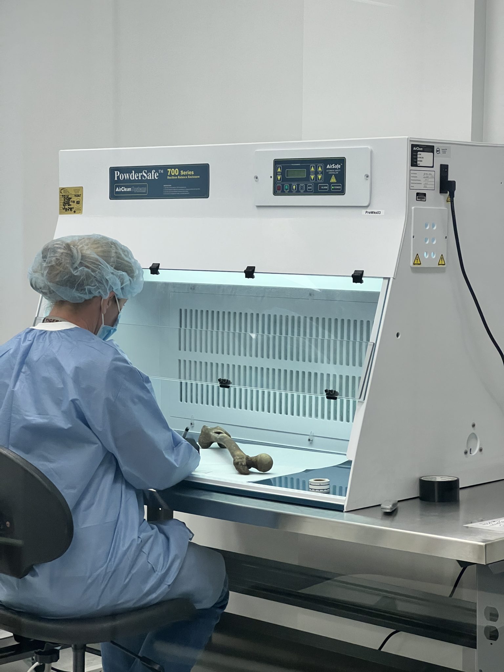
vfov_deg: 25.3
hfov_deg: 19.1
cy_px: 336
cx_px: 252
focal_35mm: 77
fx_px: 1495
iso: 200
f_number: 2.8
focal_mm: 9
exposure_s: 1/120
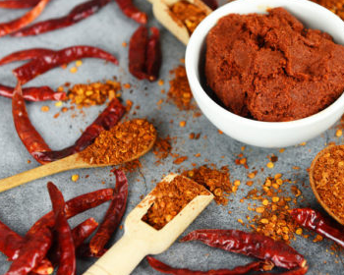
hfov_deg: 21.0
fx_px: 916
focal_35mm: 90
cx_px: 267
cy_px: 106
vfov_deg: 17.1
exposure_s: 1/125
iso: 640
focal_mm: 56
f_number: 4
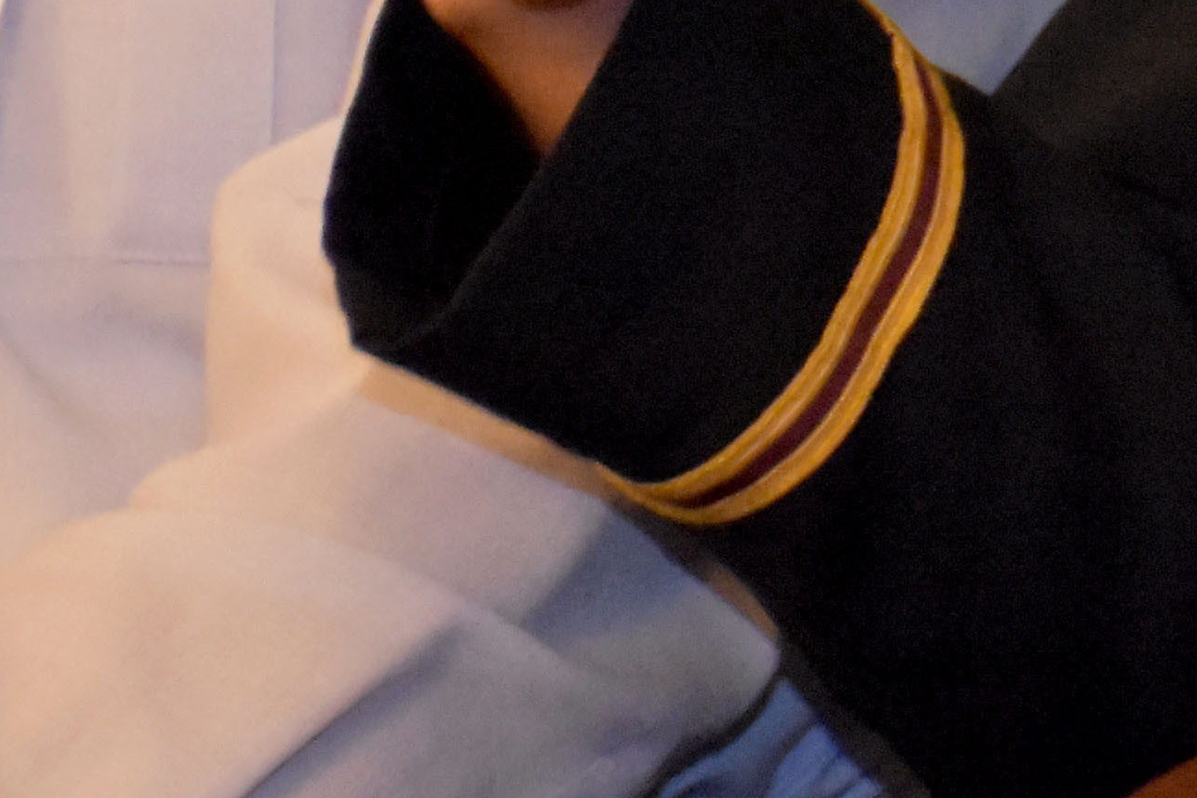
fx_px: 15262
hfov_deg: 4.4
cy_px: -597
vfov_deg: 3.0
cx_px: 2659
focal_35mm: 459
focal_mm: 66
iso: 6400
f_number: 5
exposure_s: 1/60
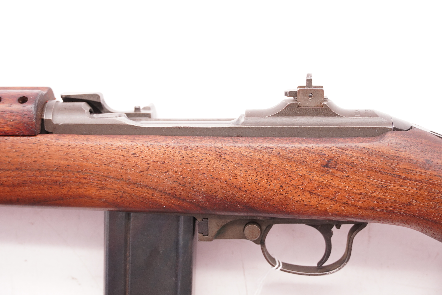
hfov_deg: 27.5
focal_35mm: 74
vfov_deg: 18.6
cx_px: 221
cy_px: 148
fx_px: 903
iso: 1000
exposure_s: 1/125
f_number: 5.6
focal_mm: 49
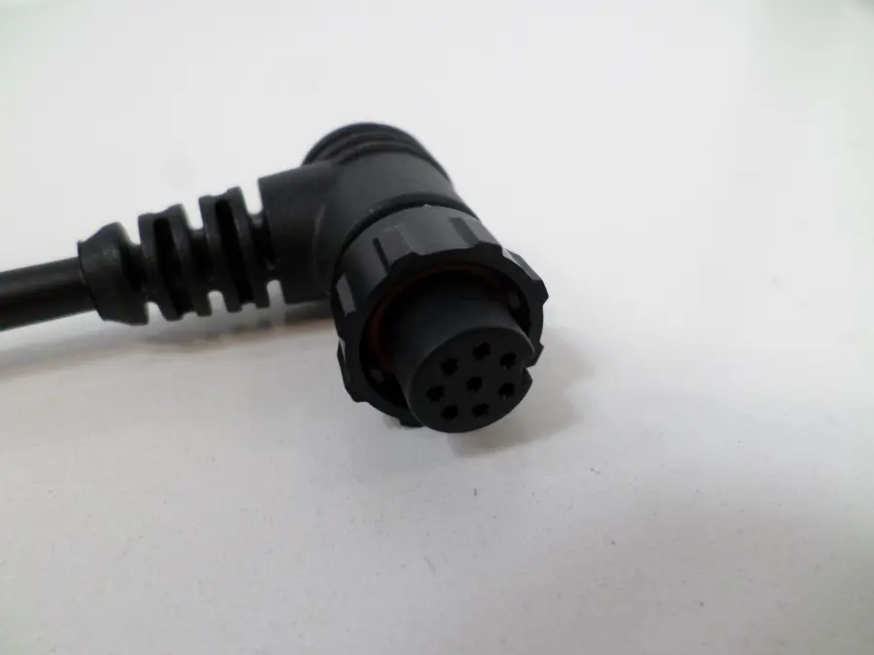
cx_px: 437
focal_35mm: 25
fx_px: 631
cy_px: 328
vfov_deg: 54.9
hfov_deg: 69.4
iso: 80
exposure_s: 1/30
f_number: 2.5
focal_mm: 4.5
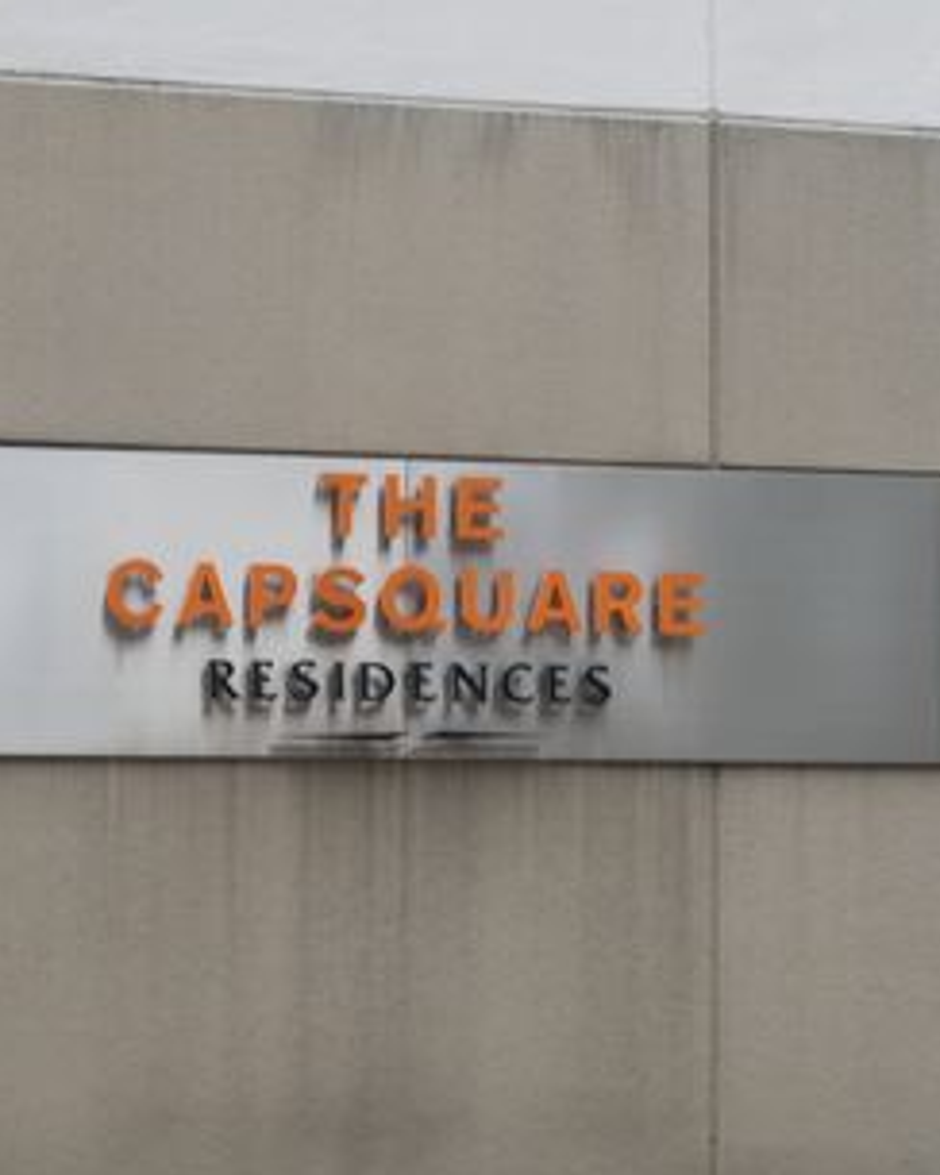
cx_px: 711
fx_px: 3408
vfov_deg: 19.5
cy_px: 728
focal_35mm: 98
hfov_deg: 15.6
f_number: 6.3
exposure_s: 1/50
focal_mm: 35
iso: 100
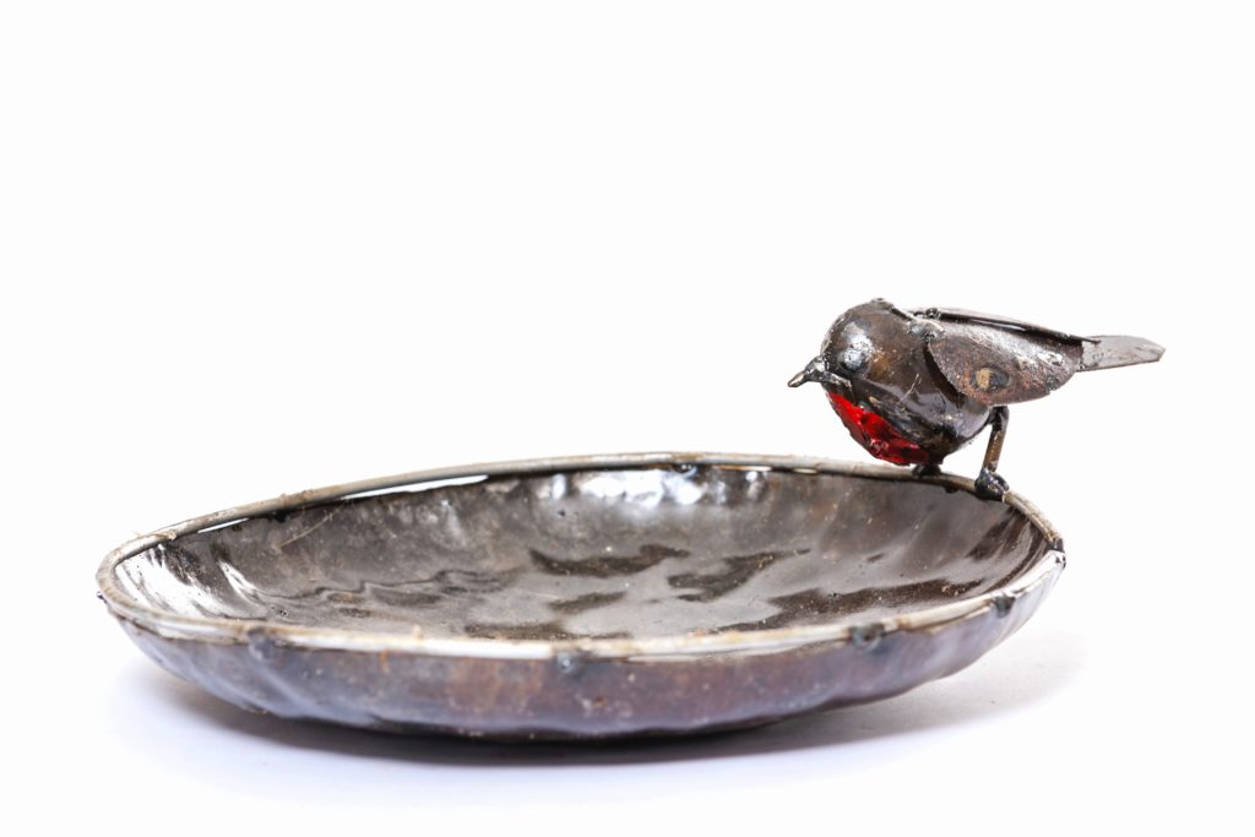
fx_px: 6973
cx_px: 628
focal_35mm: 200
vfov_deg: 6.9
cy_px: 418
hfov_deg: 10.3
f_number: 9
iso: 100
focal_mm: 200
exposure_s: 1/125
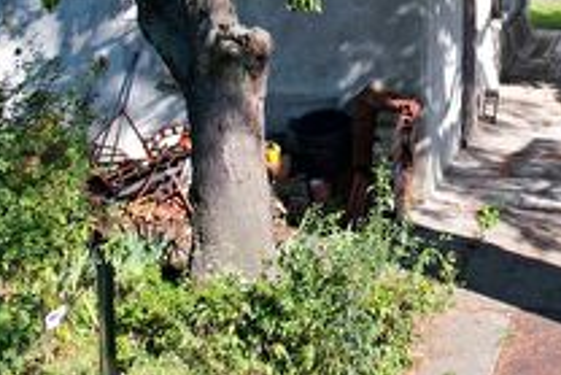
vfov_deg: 17.3
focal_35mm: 74
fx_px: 1154
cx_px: 580
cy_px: -116
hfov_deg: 25.7
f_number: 2.8
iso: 100
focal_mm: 8.38
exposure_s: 1/40
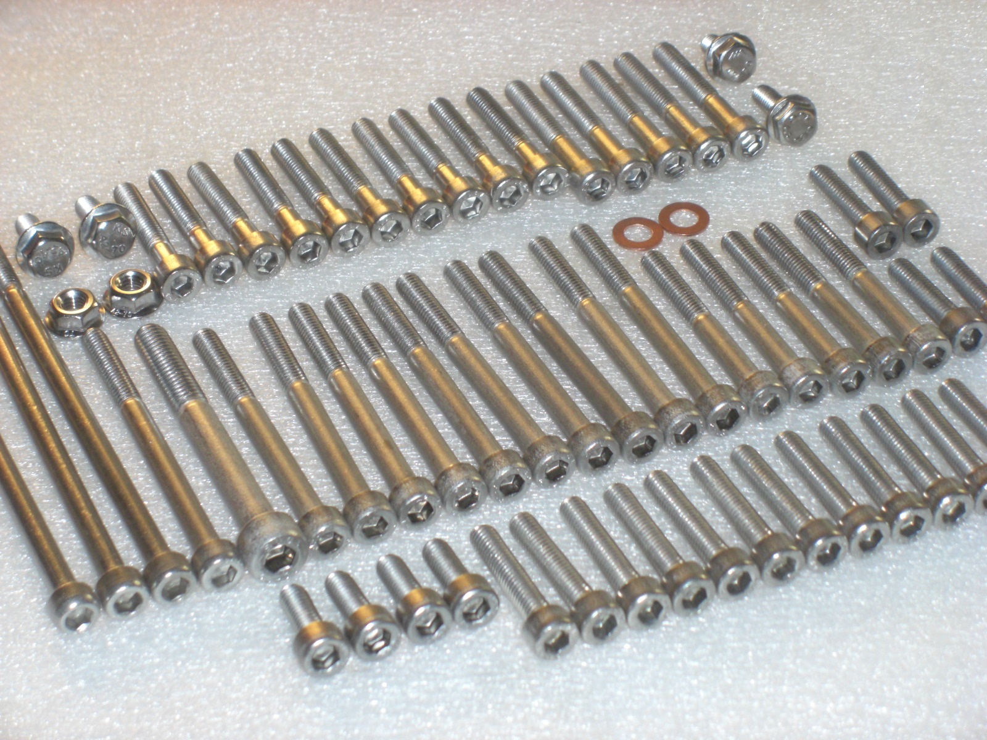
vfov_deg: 13.0
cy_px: 370
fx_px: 3250
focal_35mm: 114
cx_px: 494
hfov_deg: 17.3
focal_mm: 23.7
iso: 400
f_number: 5.1
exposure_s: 1/60
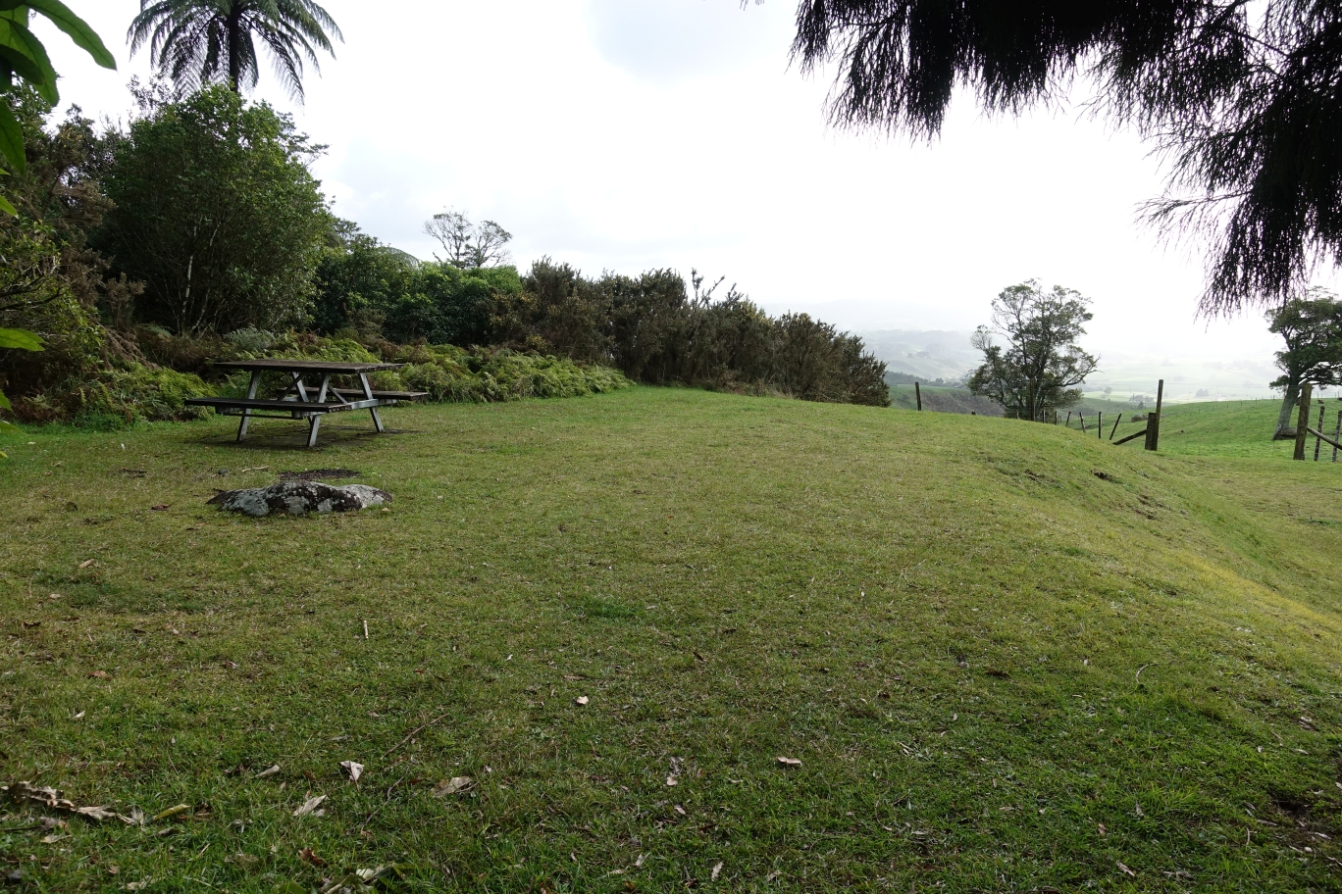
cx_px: 671
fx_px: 895
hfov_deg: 73.7
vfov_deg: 53.1
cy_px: 447
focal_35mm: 24
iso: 125
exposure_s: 1/250
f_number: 4
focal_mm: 8.8
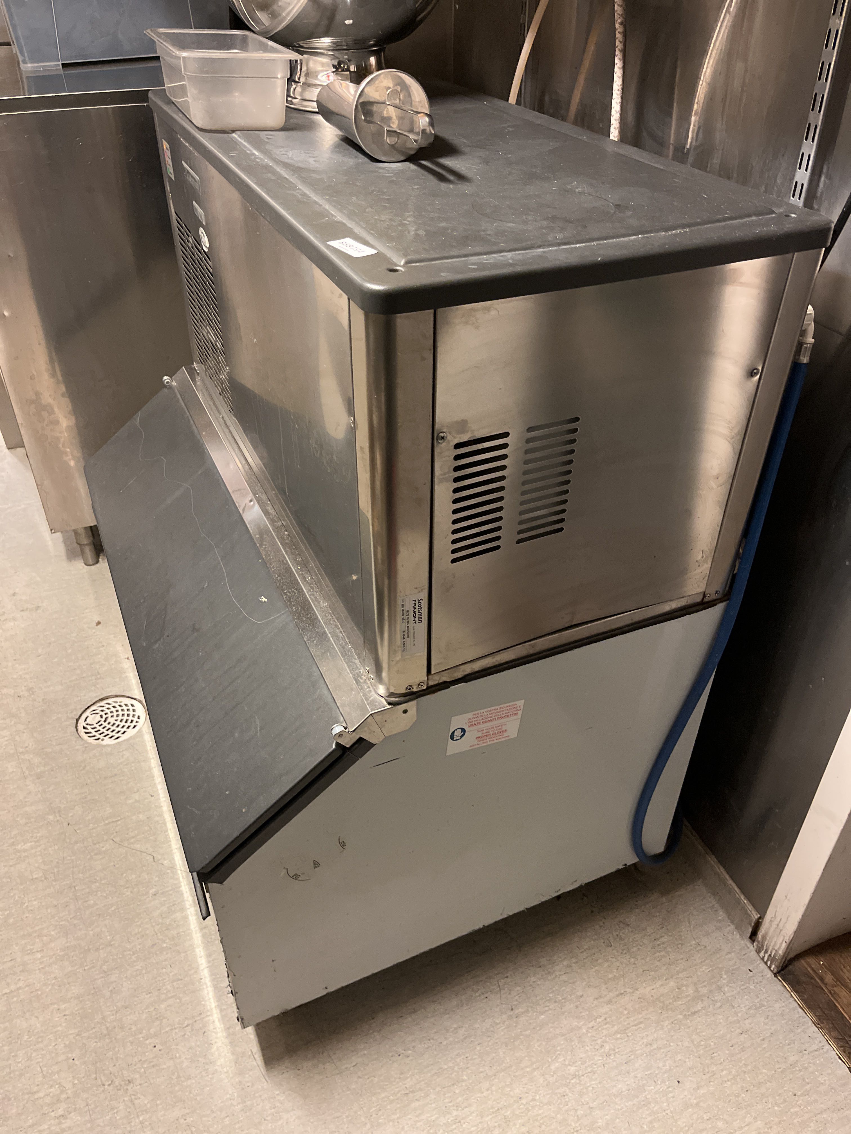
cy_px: 567
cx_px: 426
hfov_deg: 53.1
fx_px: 852
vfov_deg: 67.3
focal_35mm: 26
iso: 500
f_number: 1.6
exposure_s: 1/33
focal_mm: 5.1
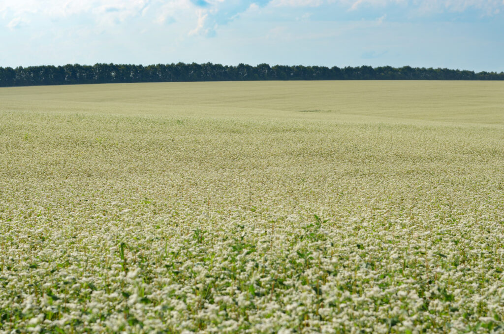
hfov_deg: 27.0
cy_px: 167
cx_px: 252
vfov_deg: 18.1
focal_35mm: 75
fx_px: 1048
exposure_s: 1/640
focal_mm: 50
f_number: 5.6
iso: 100
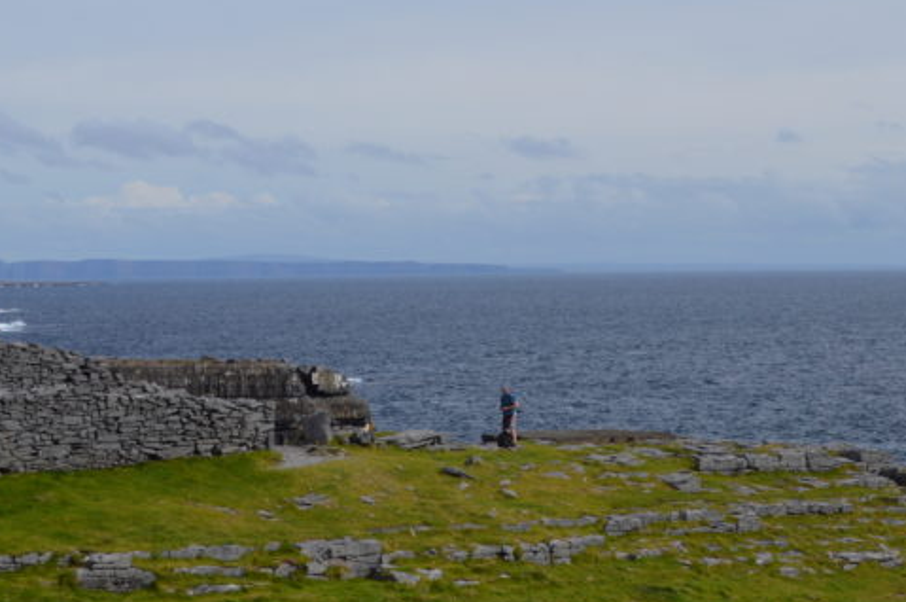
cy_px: 303
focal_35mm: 88
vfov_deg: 15.5
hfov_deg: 22.6
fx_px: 2212
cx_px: 815
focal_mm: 24
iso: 100
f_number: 8
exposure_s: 1/250
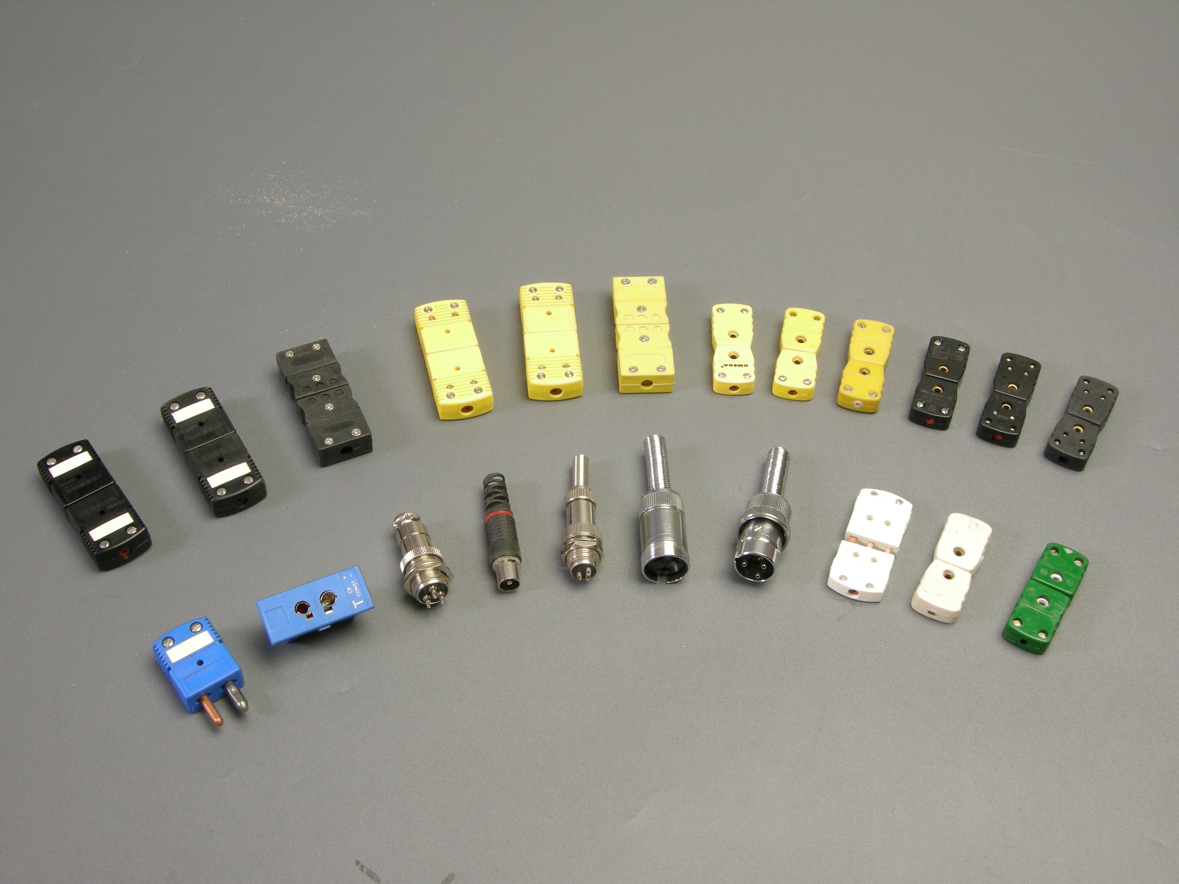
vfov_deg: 30.3
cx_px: 590
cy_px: 442
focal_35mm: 48
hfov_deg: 39.7
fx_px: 1635
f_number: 6.9
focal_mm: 10.1
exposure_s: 1/60
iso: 64
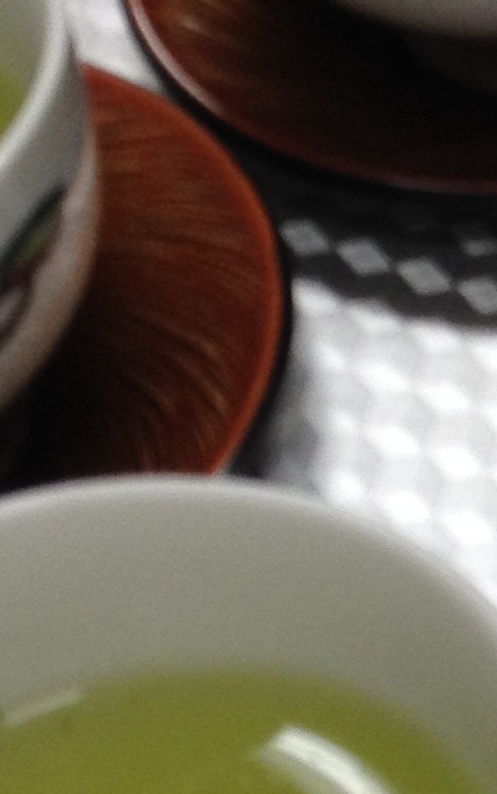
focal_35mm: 177
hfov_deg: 7.0
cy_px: 481
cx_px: 1160
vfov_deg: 11.8
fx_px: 3833
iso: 64
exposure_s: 1/120
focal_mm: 4.28
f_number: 2.4
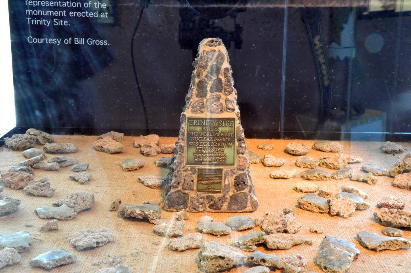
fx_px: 718
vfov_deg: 21.5
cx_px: 206
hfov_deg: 31.9
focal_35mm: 63
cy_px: 136
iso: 3200
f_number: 20
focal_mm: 42
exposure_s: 1/2
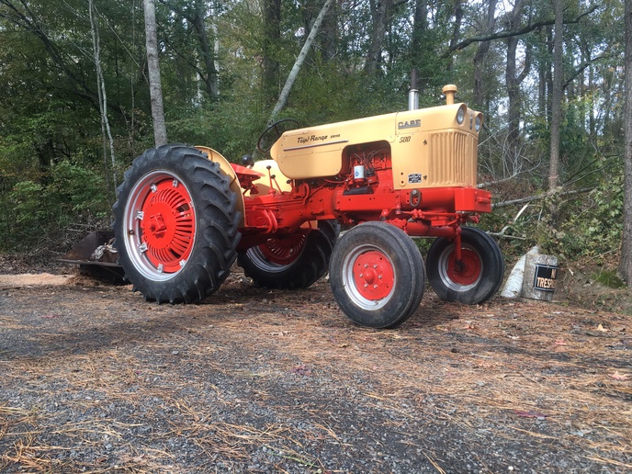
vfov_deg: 48.2
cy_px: 237
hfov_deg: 61.7
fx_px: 529
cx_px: 316
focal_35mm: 29
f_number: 2.2
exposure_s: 1/156
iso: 25
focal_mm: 4.15
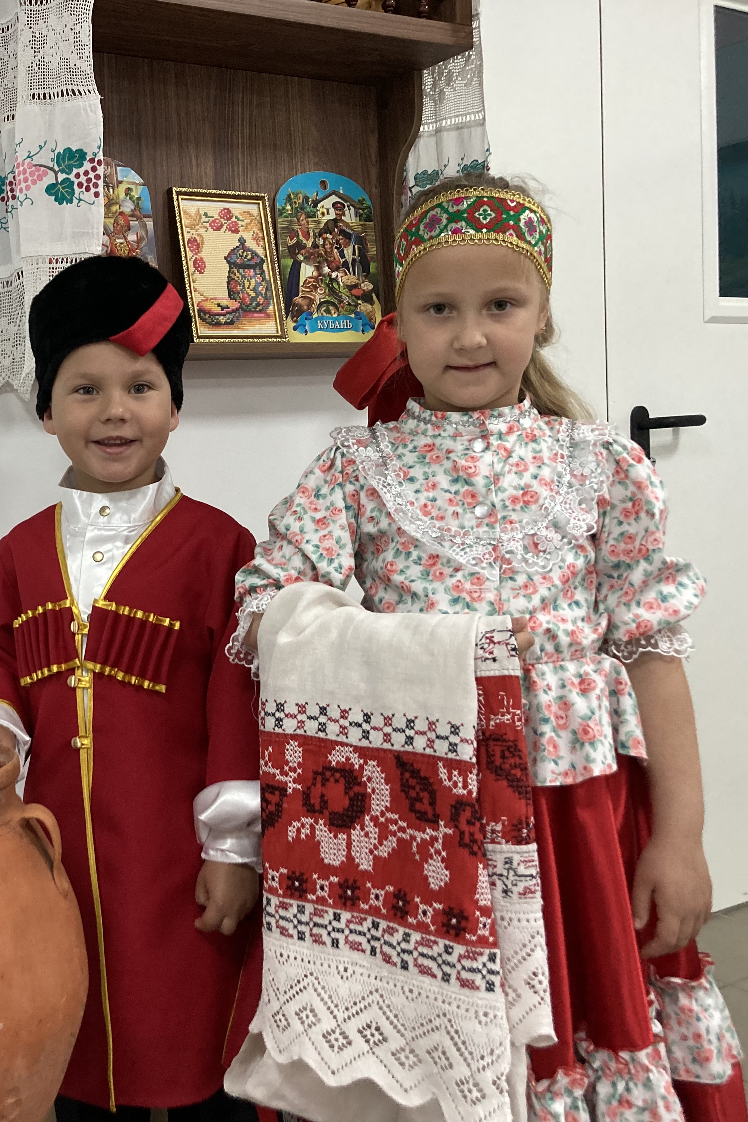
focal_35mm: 39
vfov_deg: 49.6
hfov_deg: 32.2
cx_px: 52
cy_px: 562
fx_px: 1216
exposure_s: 1/50
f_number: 1.8
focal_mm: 3.99
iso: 200
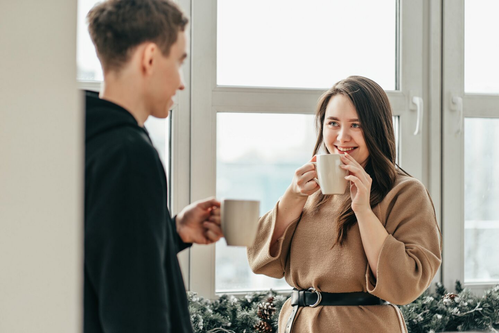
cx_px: 250
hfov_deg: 23.9
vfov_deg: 16.1
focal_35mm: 85
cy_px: 166
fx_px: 1178
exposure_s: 1/125
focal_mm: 85
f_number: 2.2
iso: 320
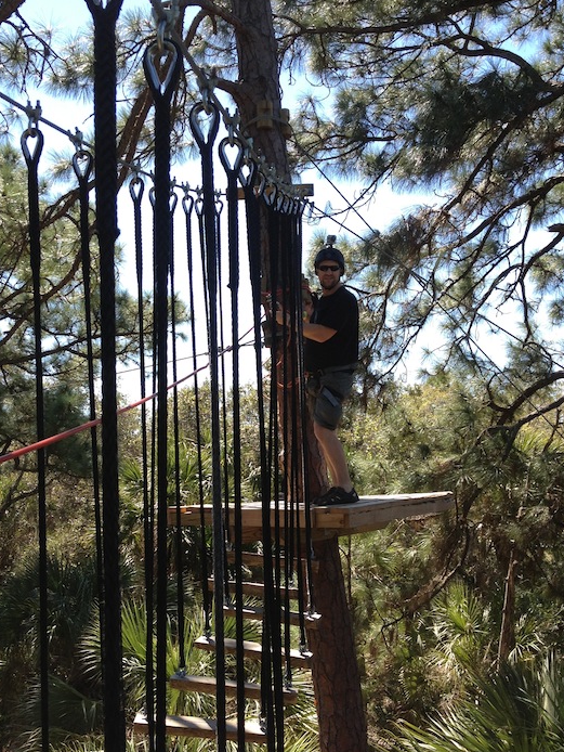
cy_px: 444
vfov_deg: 43.7
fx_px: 934
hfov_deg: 33.5
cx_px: 227
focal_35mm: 43
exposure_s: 1/488
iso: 64
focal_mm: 4.28
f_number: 2.4
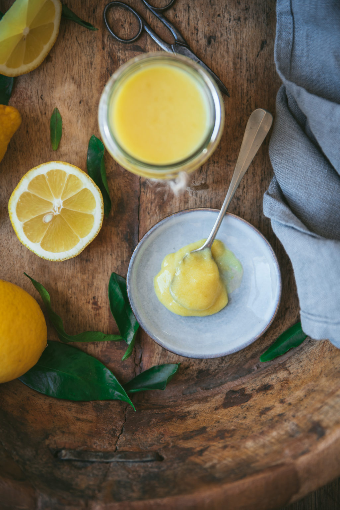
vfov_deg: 28.8
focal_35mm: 70
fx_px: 991
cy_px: 255
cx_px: 170
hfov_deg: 19.5
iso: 100
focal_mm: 70
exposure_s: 1/80
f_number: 2.8
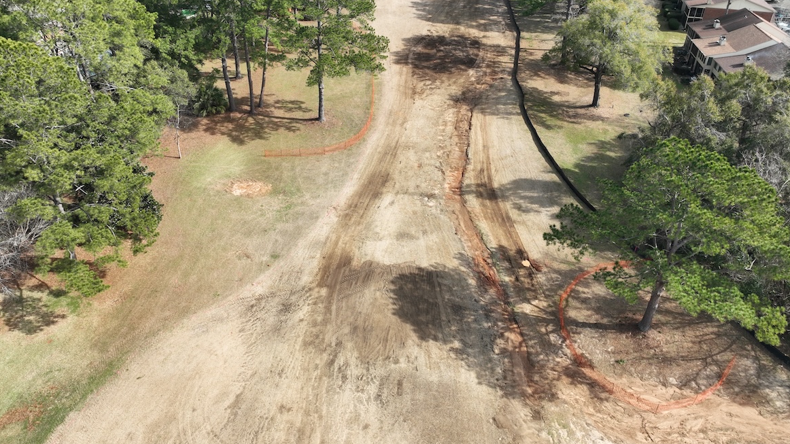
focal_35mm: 27
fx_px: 565
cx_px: 401
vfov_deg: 42.6
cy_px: 172
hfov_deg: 69.9
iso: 100
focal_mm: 12.29
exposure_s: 1/640
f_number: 2.8
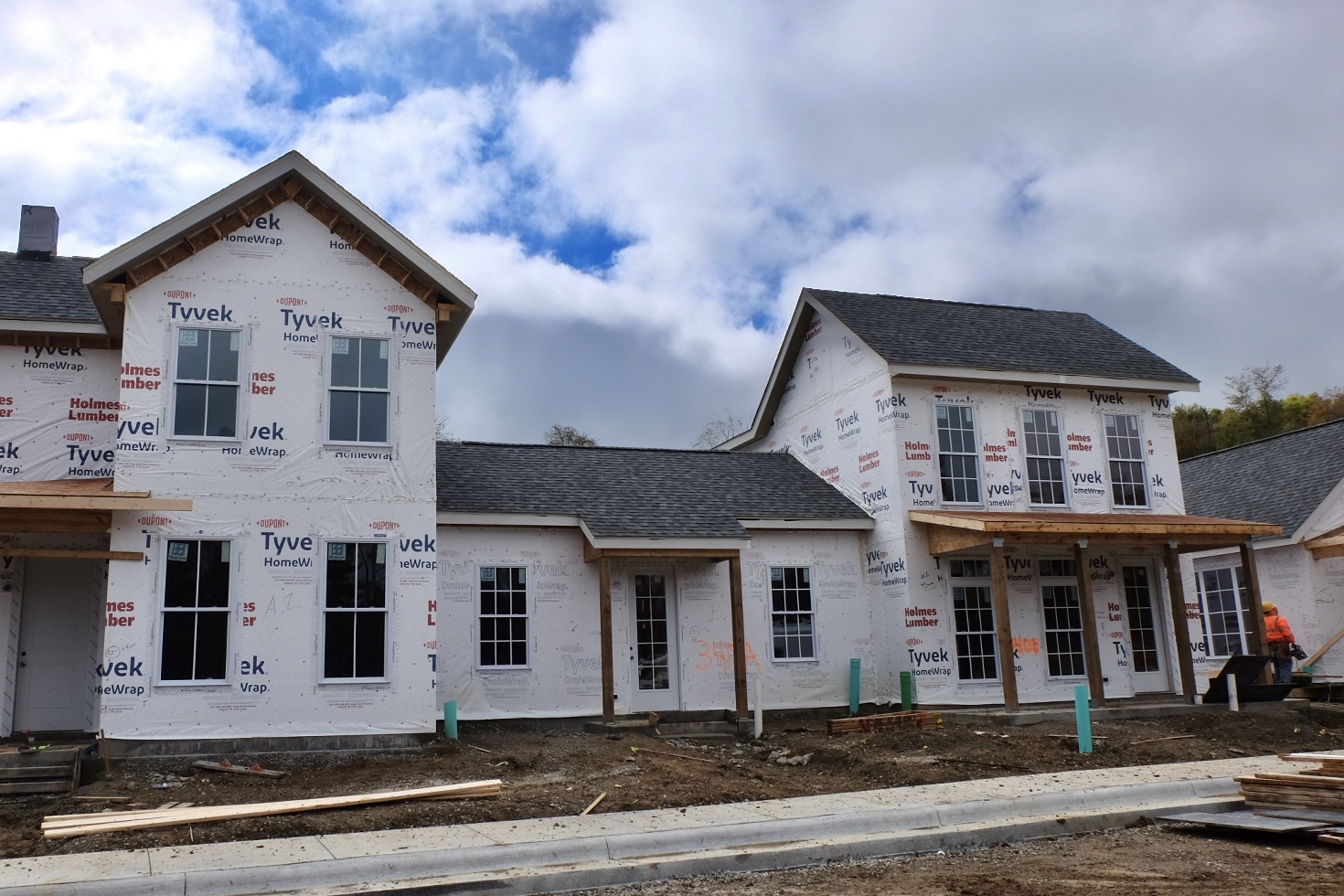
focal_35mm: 29
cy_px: 439
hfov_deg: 63.4
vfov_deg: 45.0
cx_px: 583
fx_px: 1083
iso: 400
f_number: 14
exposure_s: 1/350
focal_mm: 16
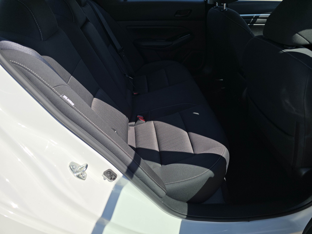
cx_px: 156
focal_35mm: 23
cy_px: 117
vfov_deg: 58.9
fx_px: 207
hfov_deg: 73.9
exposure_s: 1/1108
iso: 12
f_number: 1.7
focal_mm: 6.3
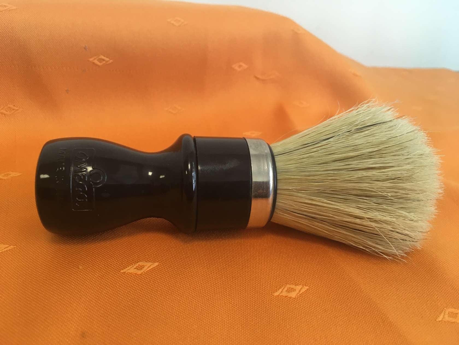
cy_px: 172
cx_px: 230
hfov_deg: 61.7
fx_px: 385
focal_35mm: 29
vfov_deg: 48.2
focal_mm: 4.15
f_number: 2.2
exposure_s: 1/33
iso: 40
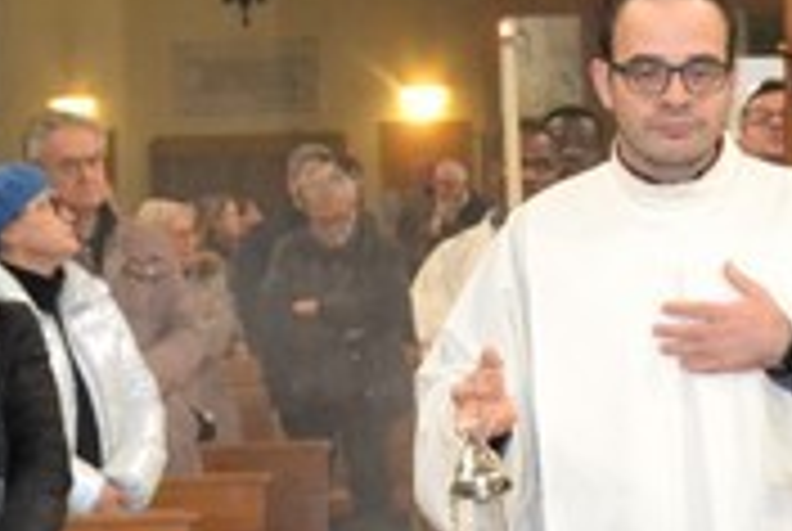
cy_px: 227
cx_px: 832
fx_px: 2997
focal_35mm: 136
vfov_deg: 10.1
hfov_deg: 14.7
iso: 3200
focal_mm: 20
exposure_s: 1/60
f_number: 3.8
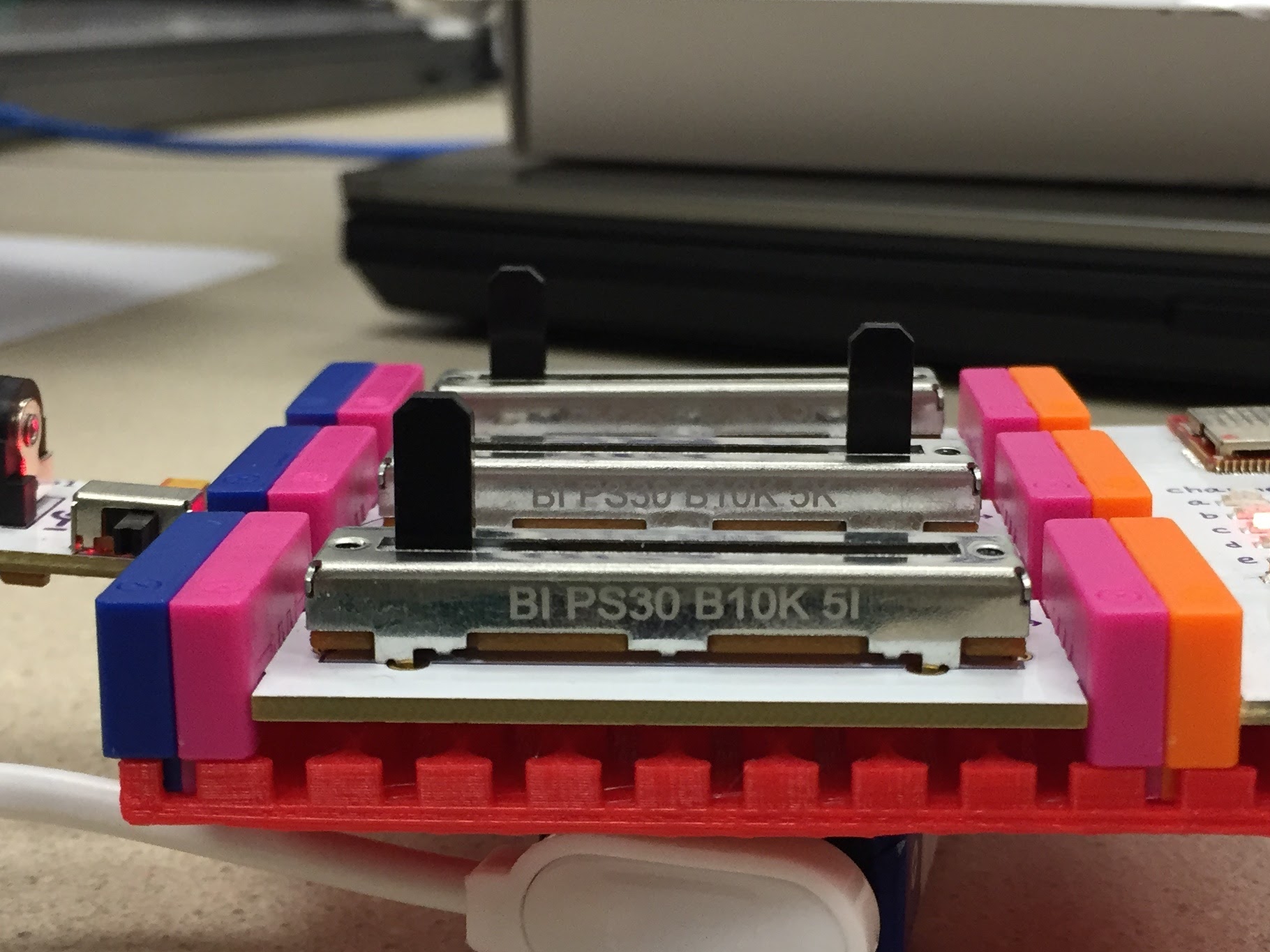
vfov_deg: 28.0
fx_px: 1908
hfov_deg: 36.7
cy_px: 484
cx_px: 726
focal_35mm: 52
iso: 50
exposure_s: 1/30
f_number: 2.2
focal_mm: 4.15
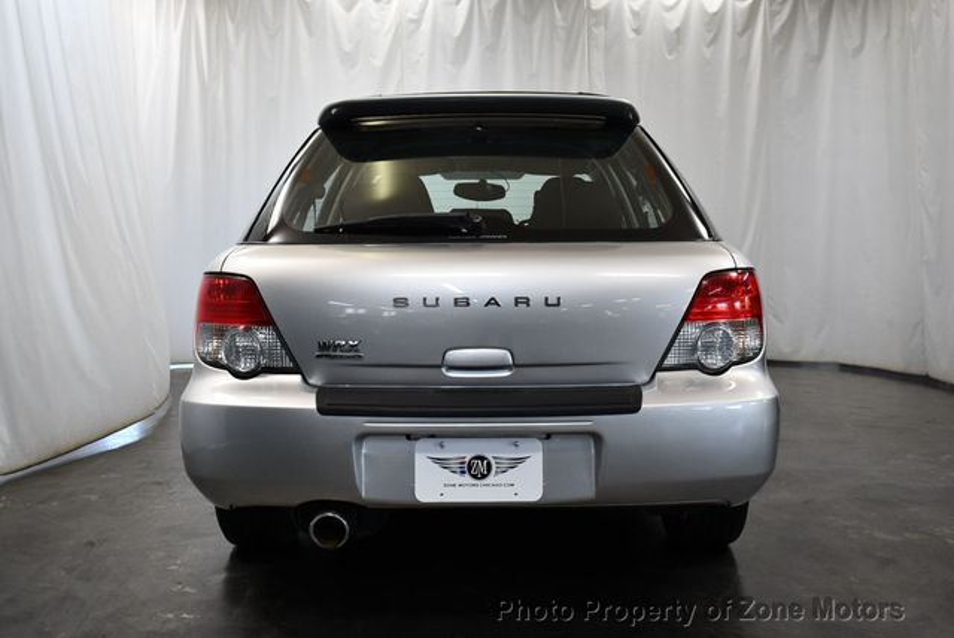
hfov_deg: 53.1
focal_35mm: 36
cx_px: 477
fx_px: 955
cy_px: 319
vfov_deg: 36.9
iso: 800
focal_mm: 18
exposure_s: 1/250
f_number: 3.5
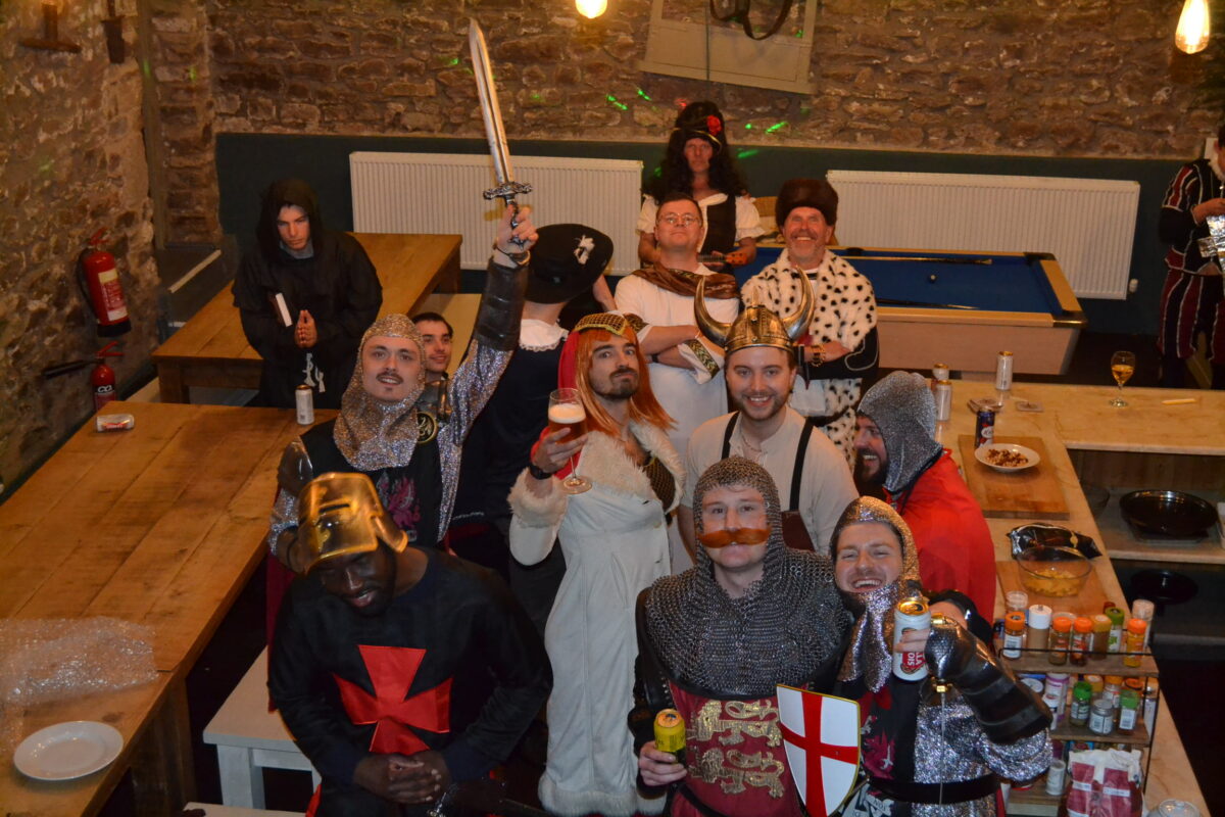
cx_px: 612
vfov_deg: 28.1
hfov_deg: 41.1
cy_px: 408
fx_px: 1633
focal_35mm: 48
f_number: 4.8
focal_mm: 32
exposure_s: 1/60
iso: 3200
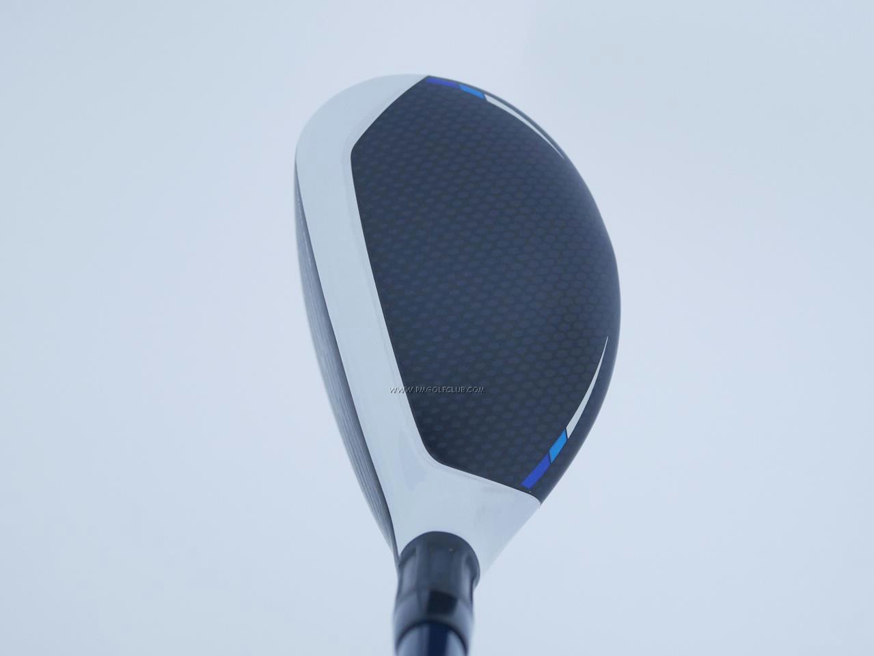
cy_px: 328
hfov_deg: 38.2
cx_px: 437
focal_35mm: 50
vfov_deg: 29.1
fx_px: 1263
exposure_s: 1/60
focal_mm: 25
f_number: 4.5
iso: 1600
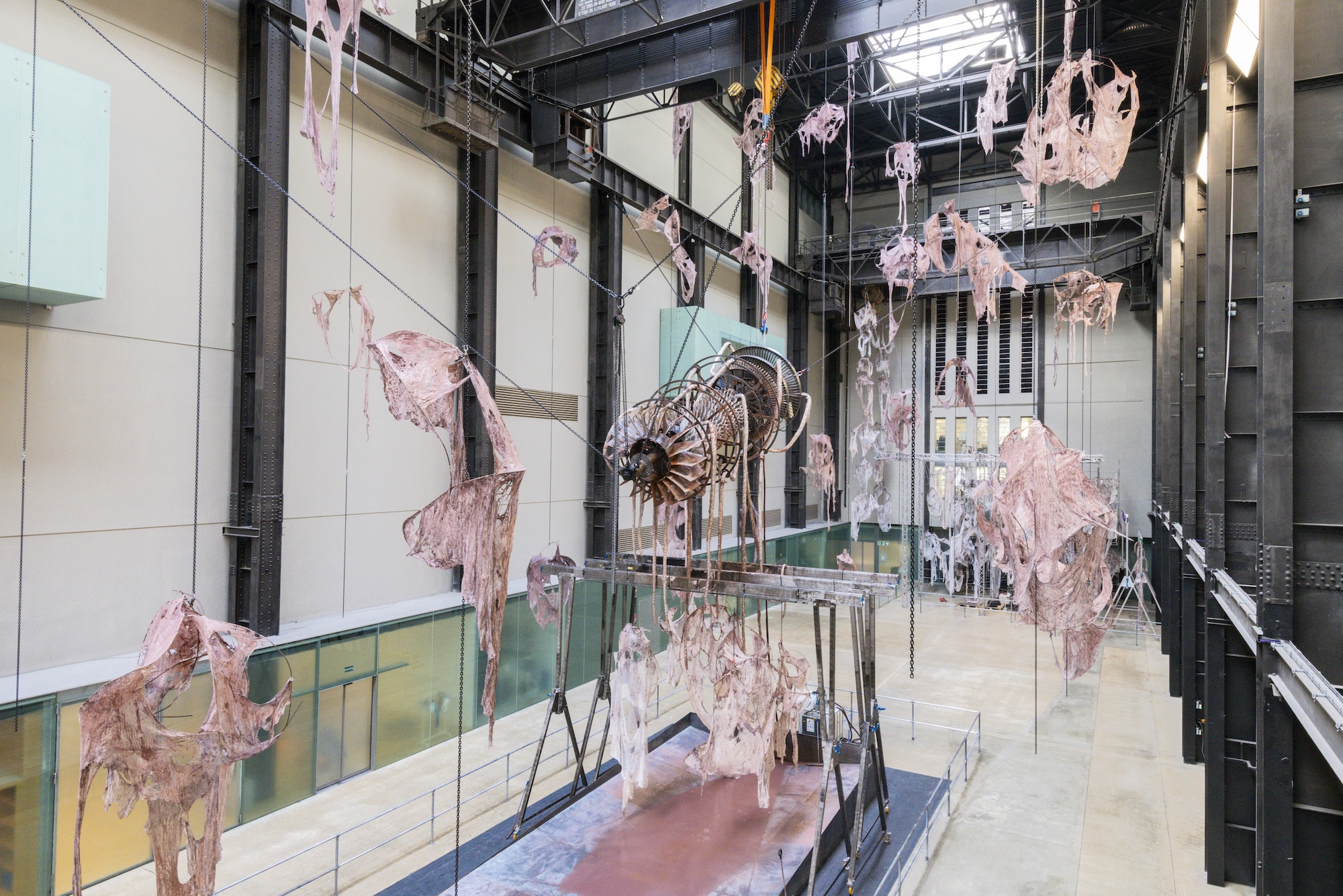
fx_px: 709
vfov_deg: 64.6
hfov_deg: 86.9
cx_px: 672
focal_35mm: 19
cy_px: 448
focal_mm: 19
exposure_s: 1/8
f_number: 16
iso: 1600
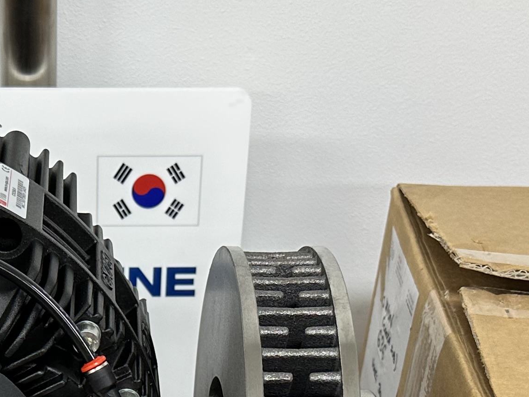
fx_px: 1299
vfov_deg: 16.1
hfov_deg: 22.5
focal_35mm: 85
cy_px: 564
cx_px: 66
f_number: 1.78
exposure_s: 1/60
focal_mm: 6.86
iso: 125
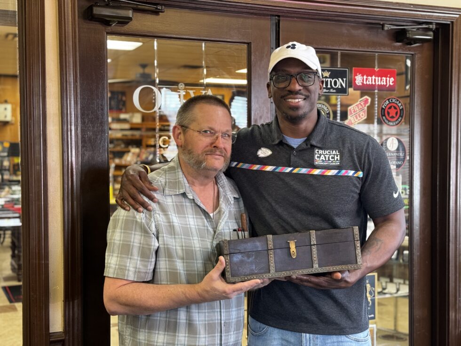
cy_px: 173
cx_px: 230
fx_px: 639
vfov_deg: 30.3
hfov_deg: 39.7
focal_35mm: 48
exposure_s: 1/60
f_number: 1.78
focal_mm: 6.86
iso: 250
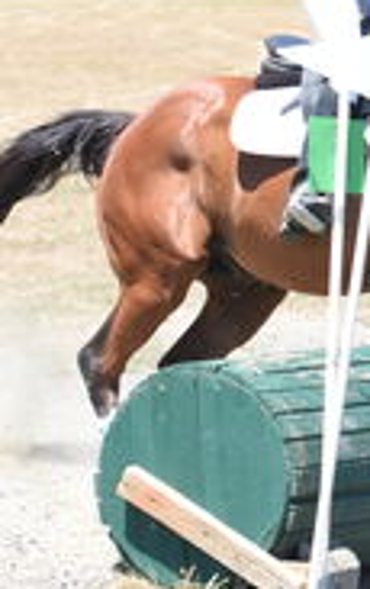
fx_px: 3134
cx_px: 415
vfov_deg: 10.7
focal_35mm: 195
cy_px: 109
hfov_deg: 6.7
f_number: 7.1
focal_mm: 52
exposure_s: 1/640
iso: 500
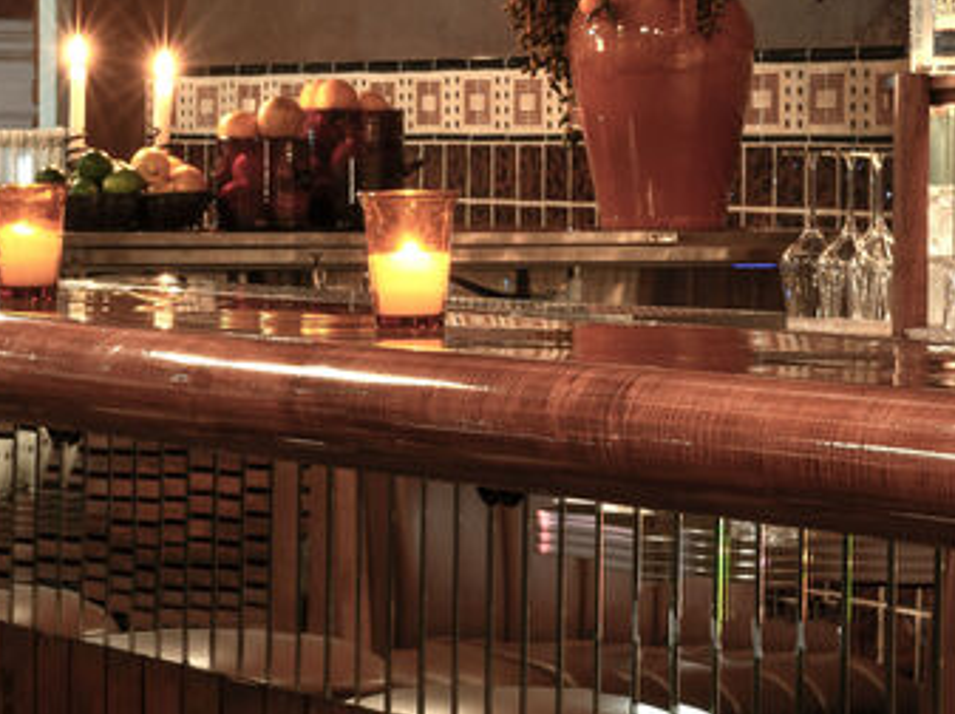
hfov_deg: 10.3
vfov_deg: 7.7
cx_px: 438
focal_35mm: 192
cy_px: 215
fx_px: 5291
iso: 100
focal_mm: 56
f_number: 16
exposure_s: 20
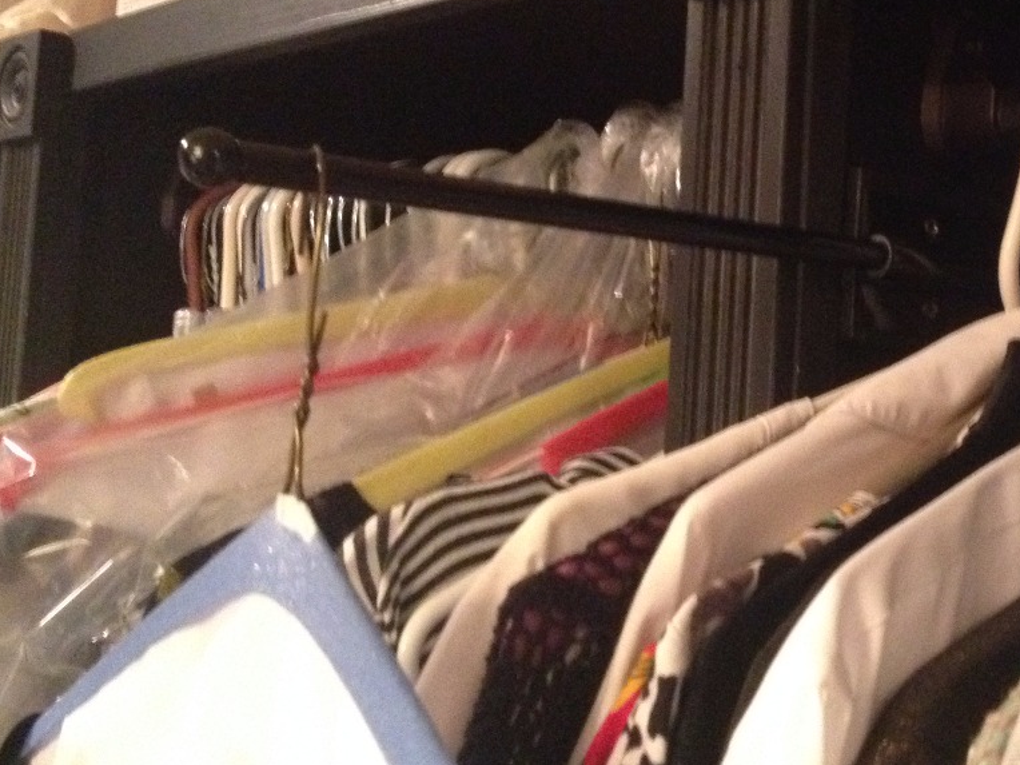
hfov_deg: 28.6
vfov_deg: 22.2
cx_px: 854
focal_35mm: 66
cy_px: 327
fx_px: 1945
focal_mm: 4.28
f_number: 2.4
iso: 640
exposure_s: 1/15
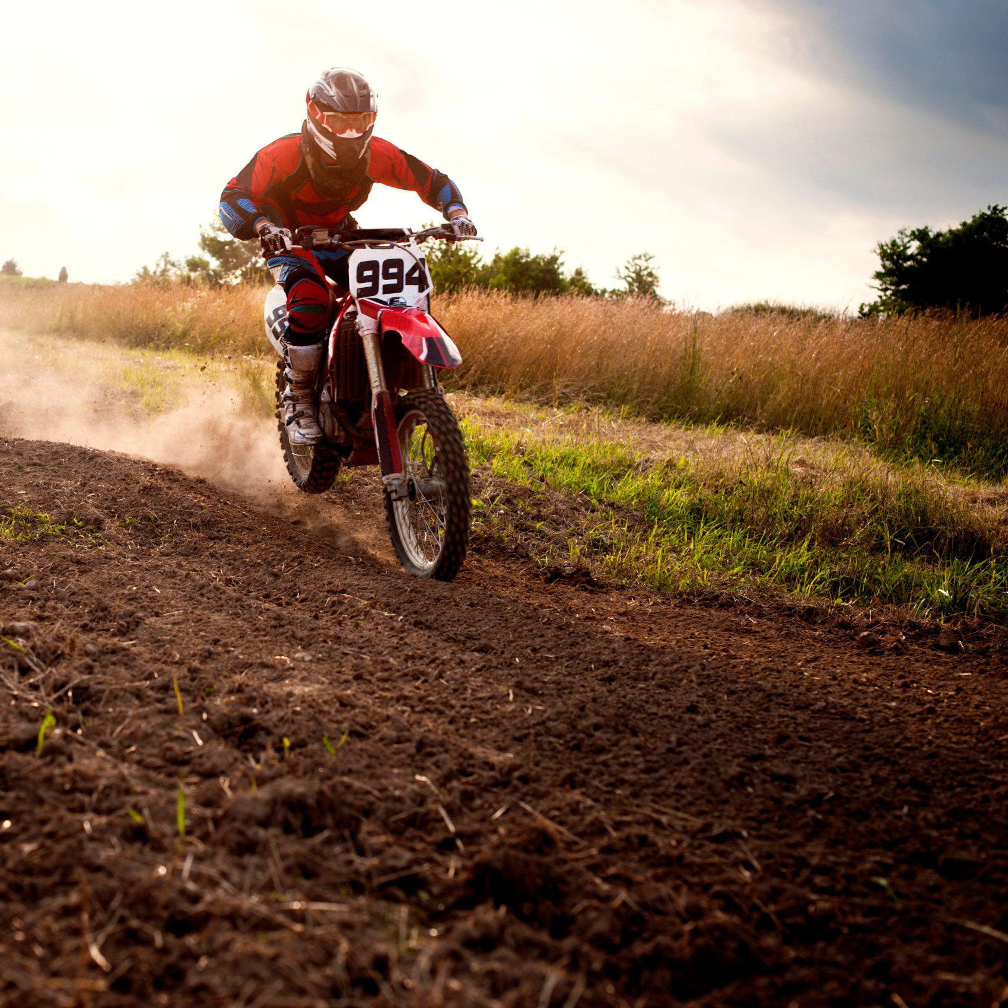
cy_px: 504
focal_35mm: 64
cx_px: 253
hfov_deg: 26.5
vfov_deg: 26.9
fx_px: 2108
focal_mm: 50
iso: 200
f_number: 5
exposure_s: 1/800
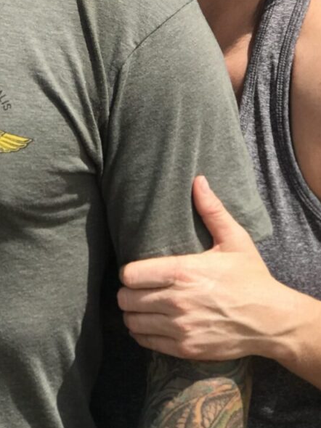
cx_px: 11
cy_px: -67
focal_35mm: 198
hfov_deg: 7.5
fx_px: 2450
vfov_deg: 9.9
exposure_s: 1/1030
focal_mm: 6.6
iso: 20
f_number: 2.8
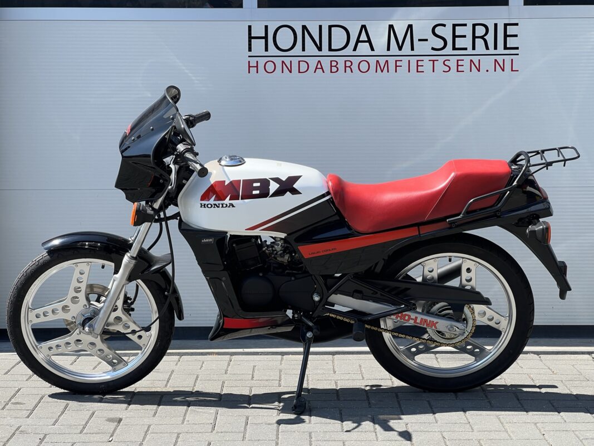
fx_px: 1321
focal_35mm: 77
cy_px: 223
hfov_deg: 25.3
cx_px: 297
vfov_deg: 19.1
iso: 32
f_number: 2.8
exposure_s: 1/300
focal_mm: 9
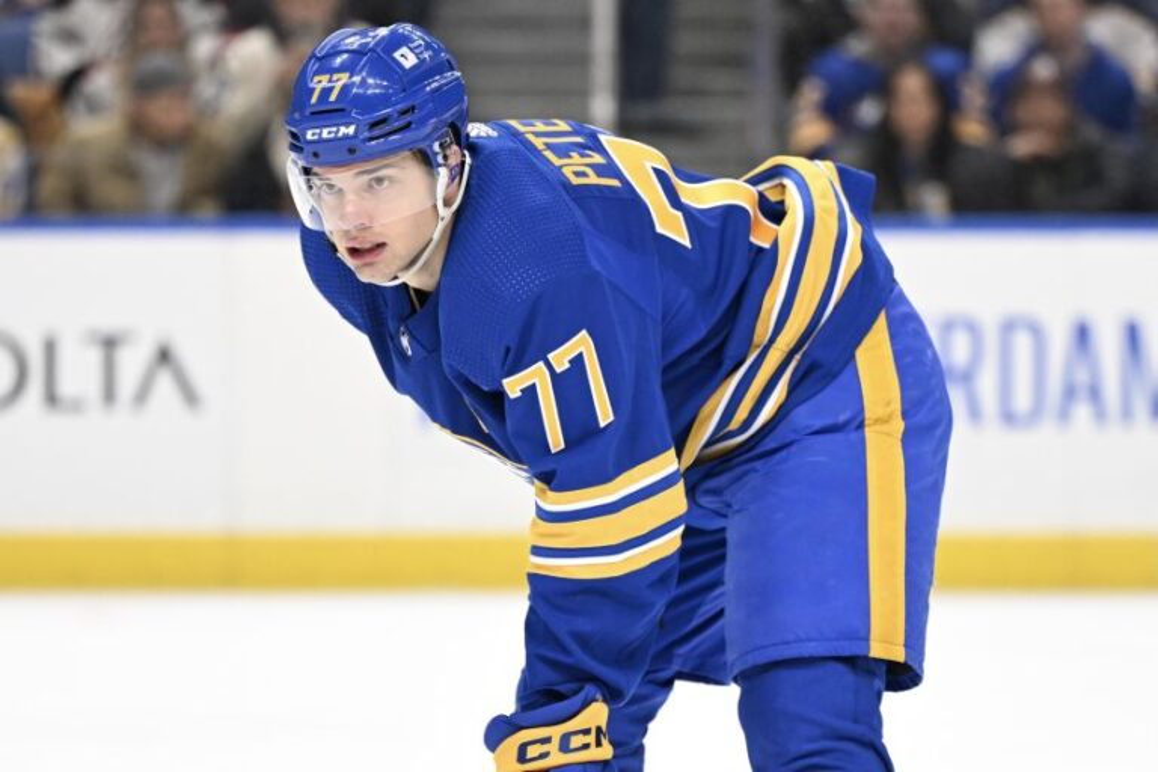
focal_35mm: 140
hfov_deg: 14.7
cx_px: 579
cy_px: 386
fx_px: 4503
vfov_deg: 9.8
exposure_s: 1/2000
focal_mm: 140
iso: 3200
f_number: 2.8
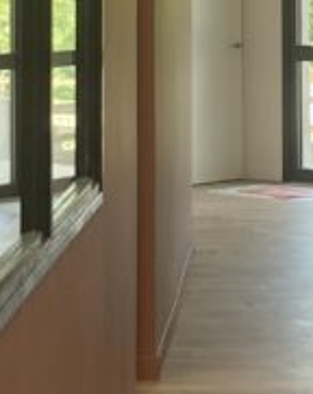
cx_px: 309
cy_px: -107
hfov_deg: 9.9
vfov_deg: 12.1
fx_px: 1801
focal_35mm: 155
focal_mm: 3.99
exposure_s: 1/120
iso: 64
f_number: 1.8
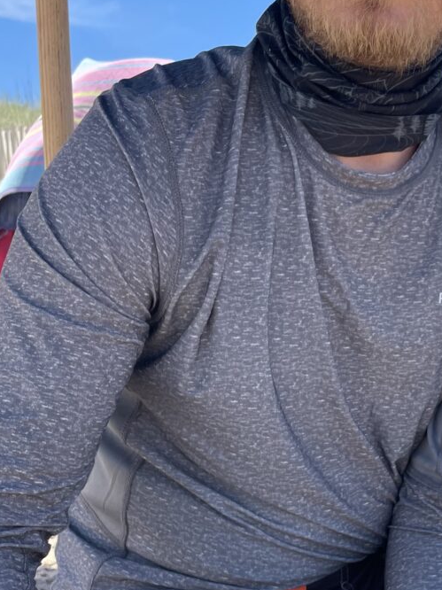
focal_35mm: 60
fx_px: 1022
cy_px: 462
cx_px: 379
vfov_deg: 31.5
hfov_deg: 23.9
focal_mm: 4.2
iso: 32
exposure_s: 1/1366
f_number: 1.6
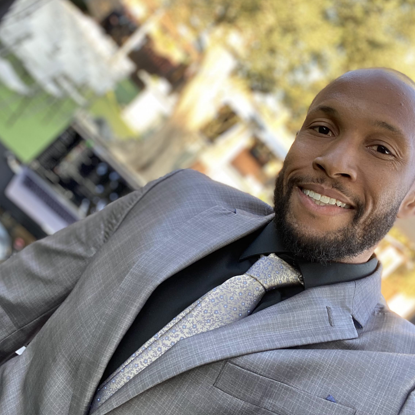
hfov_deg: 46.0
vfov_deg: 45.9
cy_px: 181
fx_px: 488
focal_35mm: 36
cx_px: 206
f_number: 2.2
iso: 100
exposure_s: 1/78
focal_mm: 2.71
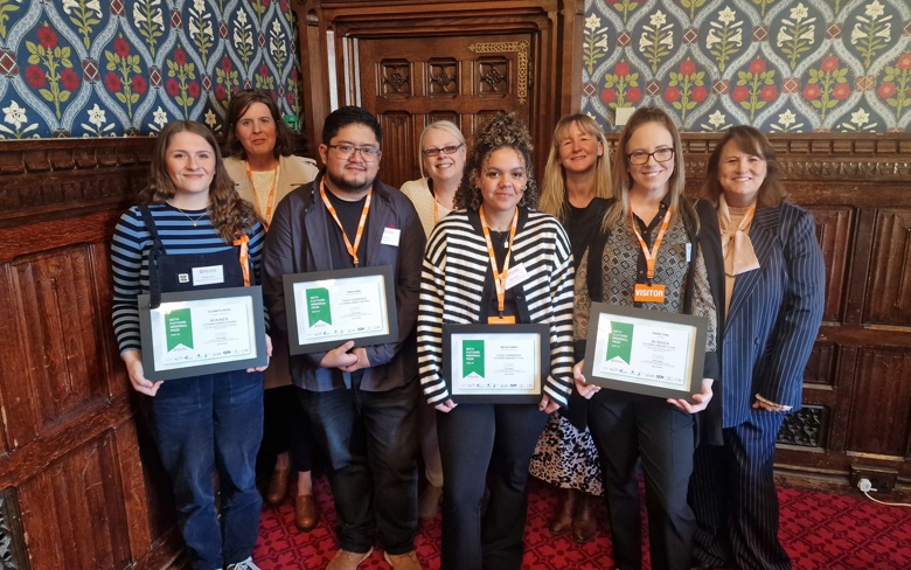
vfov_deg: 49.3
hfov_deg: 72.5
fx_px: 621
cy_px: 271
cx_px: 466
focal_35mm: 25
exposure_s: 1/50
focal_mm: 6.4
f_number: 1.8
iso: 640
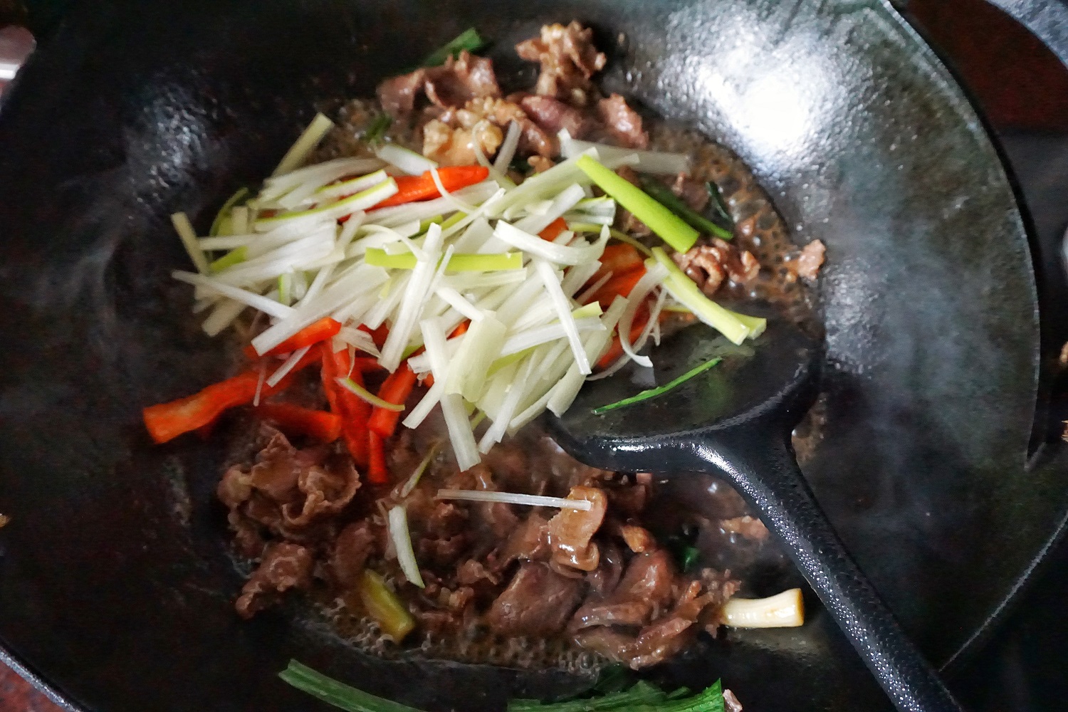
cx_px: 534
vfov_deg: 43.6
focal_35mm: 30
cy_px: 356
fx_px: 890
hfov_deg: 61.9
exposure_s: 1/125
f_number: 5.6
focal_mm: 20
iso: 5000
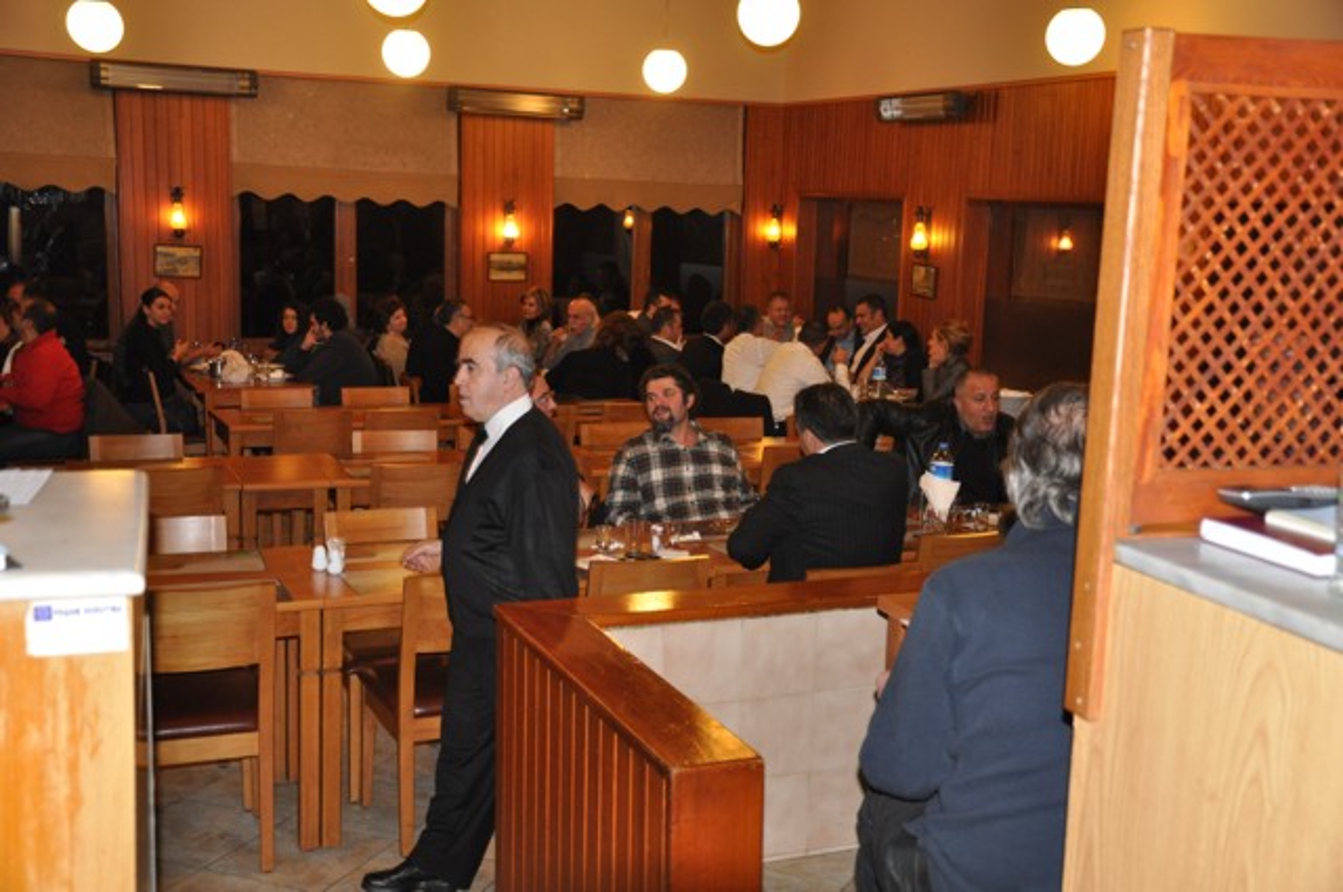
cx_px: 672
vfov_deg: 34.1
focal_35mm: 39
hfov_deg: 49.6
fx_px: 1453
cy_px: 446
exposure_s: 1/60
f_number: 4
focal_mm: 26
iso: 800
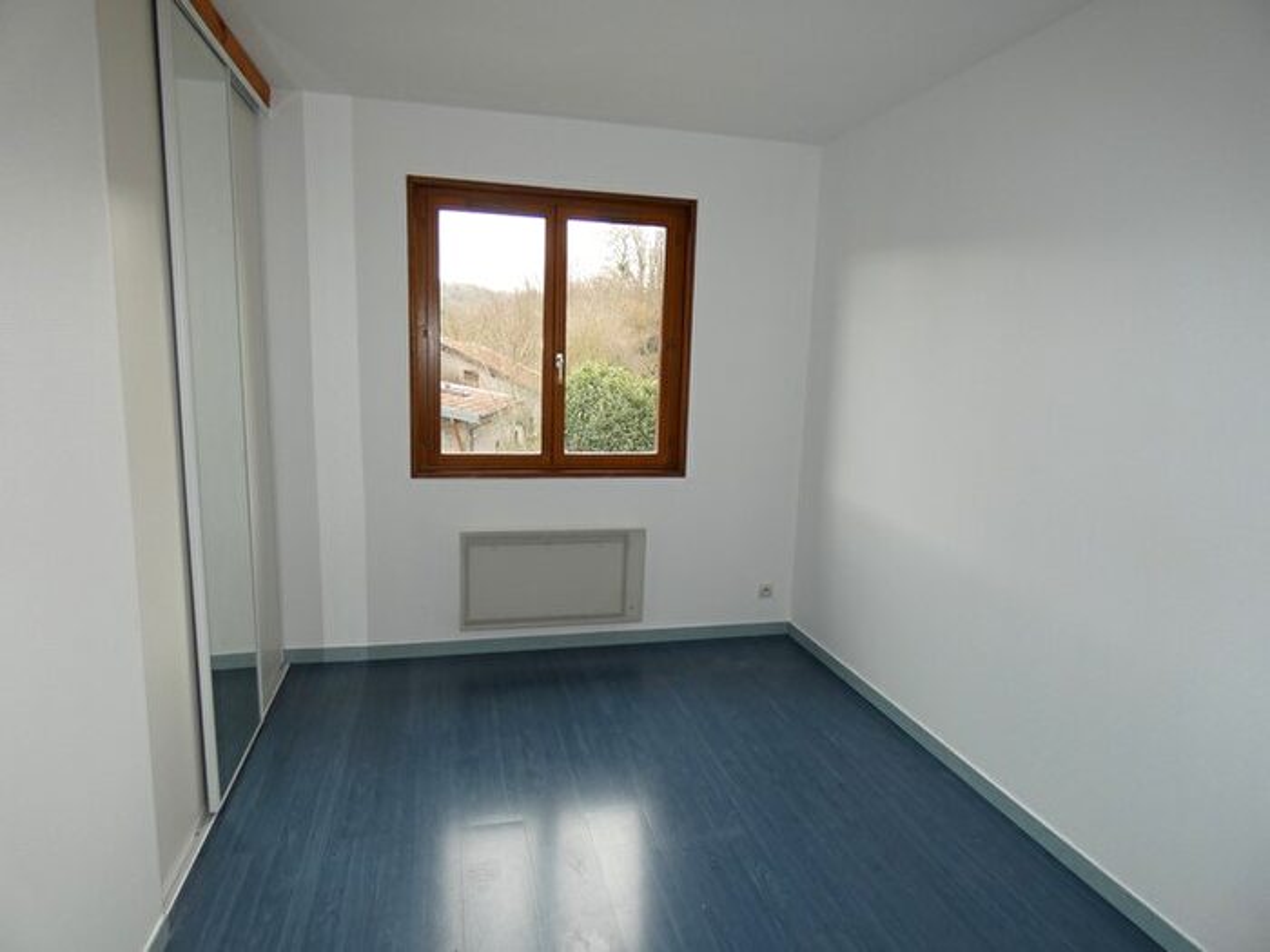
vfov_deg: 66.0
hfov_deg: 81.7
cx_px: 635
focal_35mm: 20
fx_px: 734
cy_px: 476
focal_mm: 3.6
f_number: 2.8
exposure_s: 1/60
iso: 200
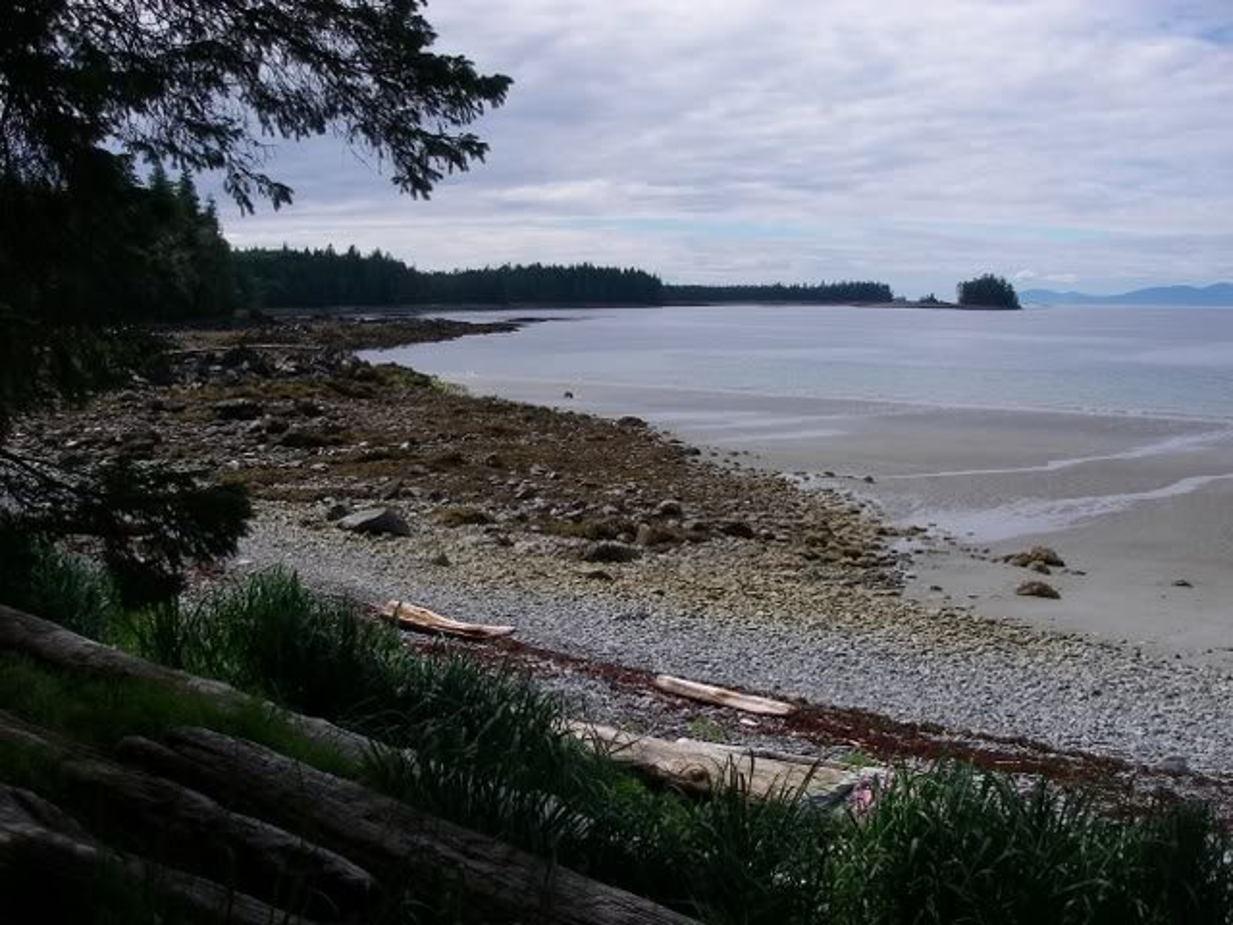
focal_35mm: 38
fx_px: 1354
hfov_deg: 49.0
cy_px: 462
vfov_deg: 37.7
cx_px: 616
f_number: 6.6
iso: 64
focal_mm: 6.3
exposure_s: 1/320
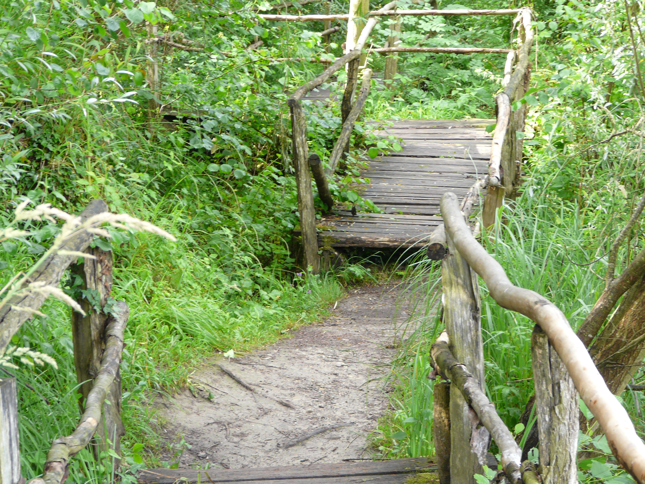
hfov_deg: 18.5
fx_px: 1975
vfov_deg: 14.0
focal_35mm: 106
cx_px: 322
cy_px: 242
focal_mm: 17.5
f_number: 3.6
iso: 100
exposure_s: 1/30
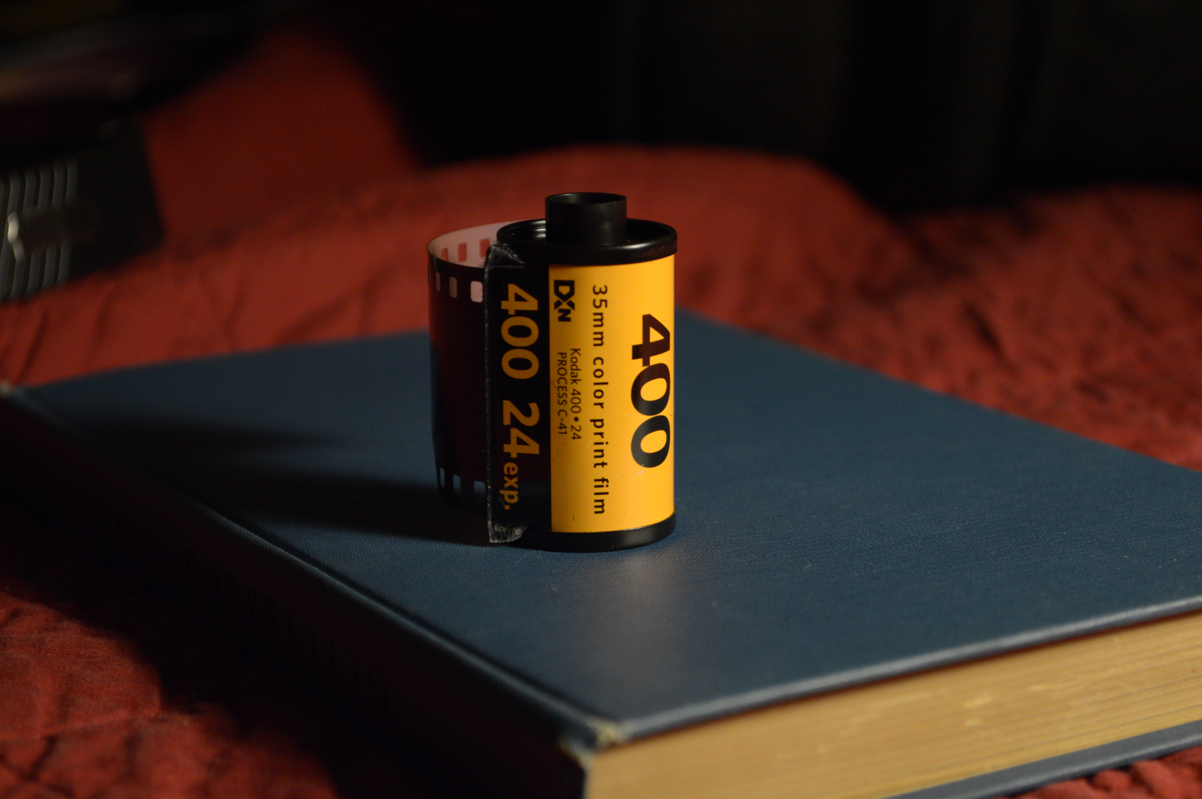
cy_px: 400
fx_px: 2752
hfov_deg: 24.6
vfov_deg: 16.5
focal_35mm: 82
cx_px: 601
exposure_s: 1/60
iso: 800
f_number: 5.6
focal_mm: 55
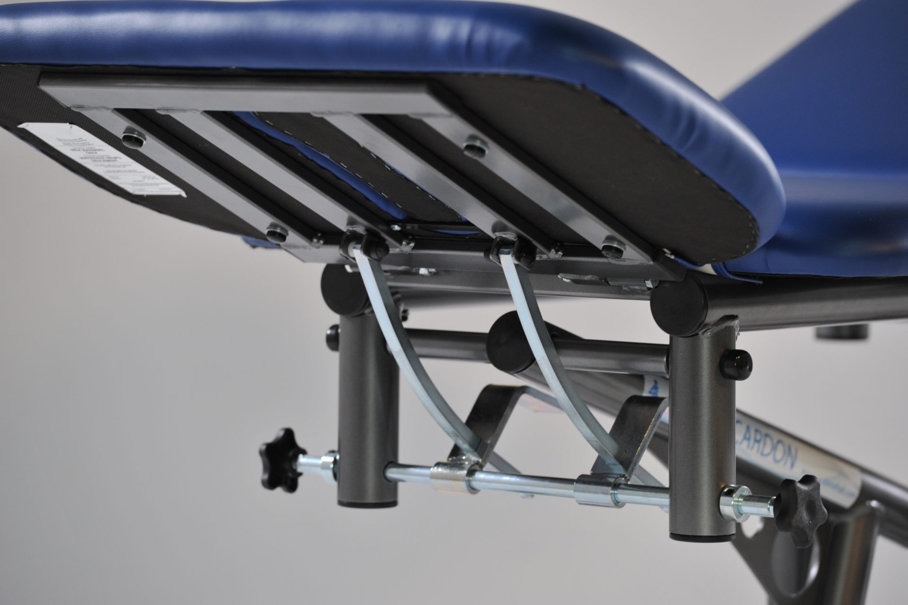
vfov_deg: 6.9
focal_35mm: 200
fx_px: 5042
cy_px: 302
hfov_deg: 10.3
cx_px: 454
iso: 1250
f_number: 4
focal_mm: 200
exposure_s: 1/60
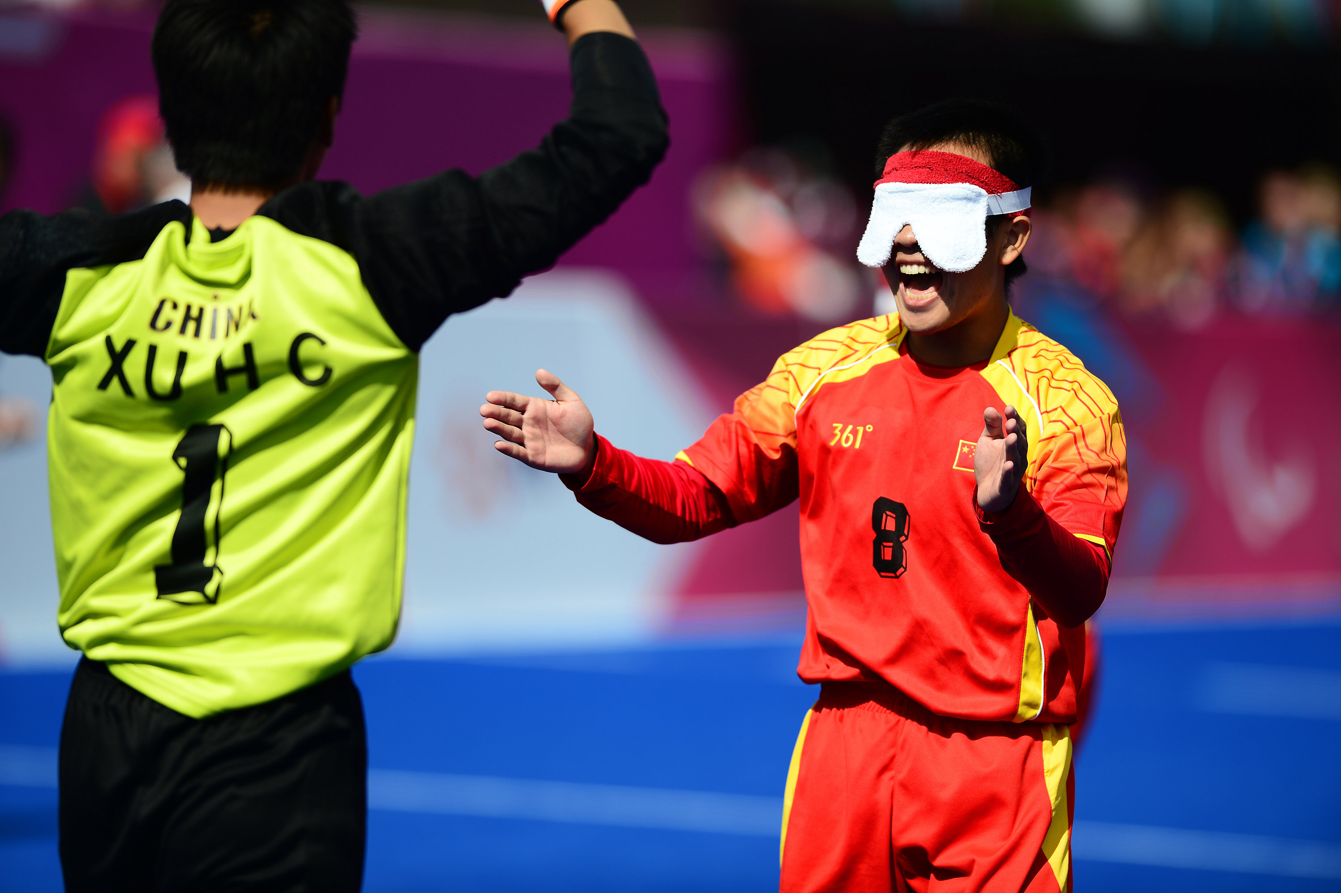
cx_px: 670
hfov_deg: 6.9
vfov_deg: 4.6
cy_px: 446
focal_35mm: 300
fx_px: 11169
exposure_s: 1/2500
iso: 100
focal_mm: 300
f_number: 2.8
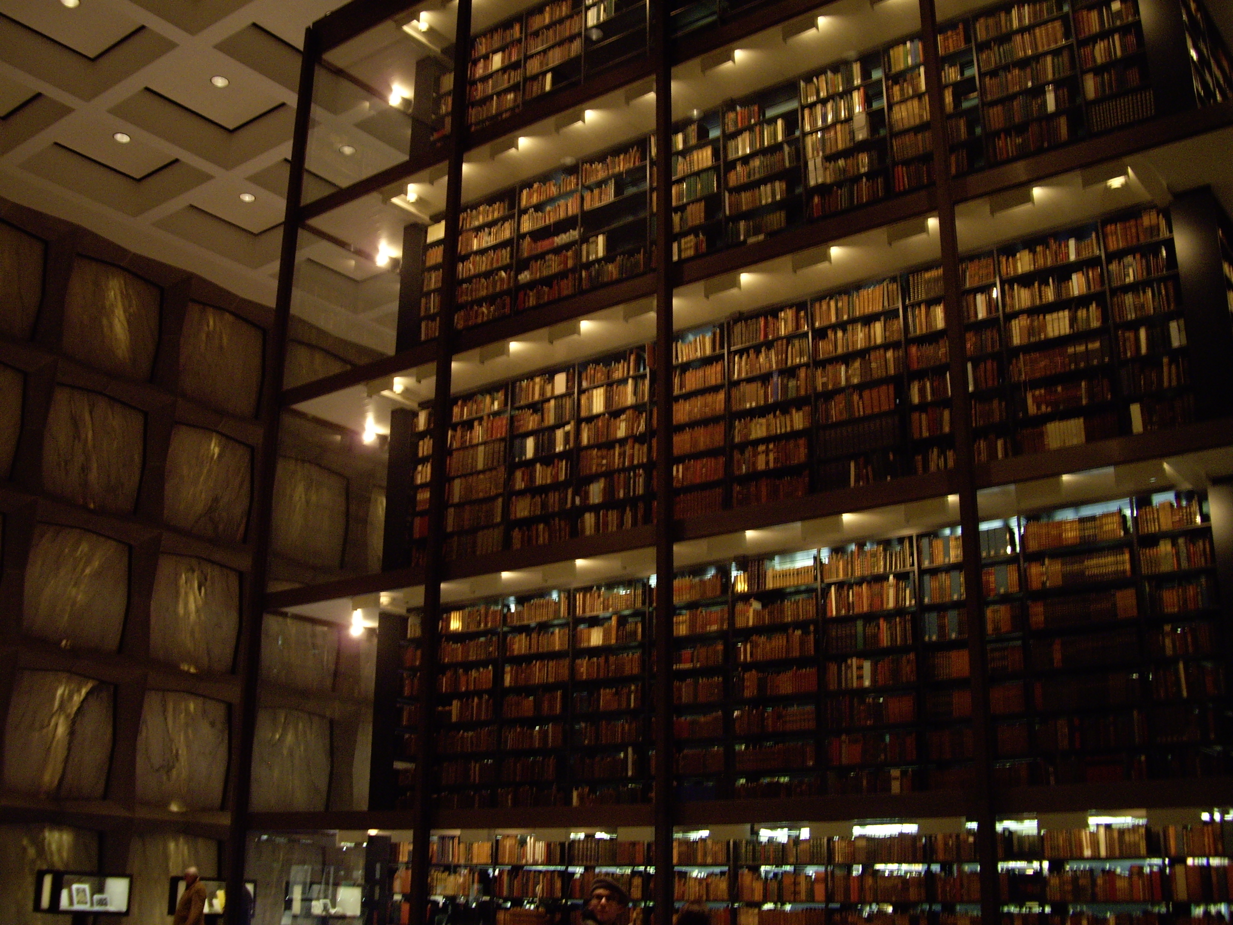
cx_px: 616
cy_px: 462
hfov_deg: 49.0
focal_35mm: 38
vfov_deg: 37.7
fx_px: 1354
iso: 200
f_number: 2.8
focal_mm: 7.9
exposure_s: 1/4
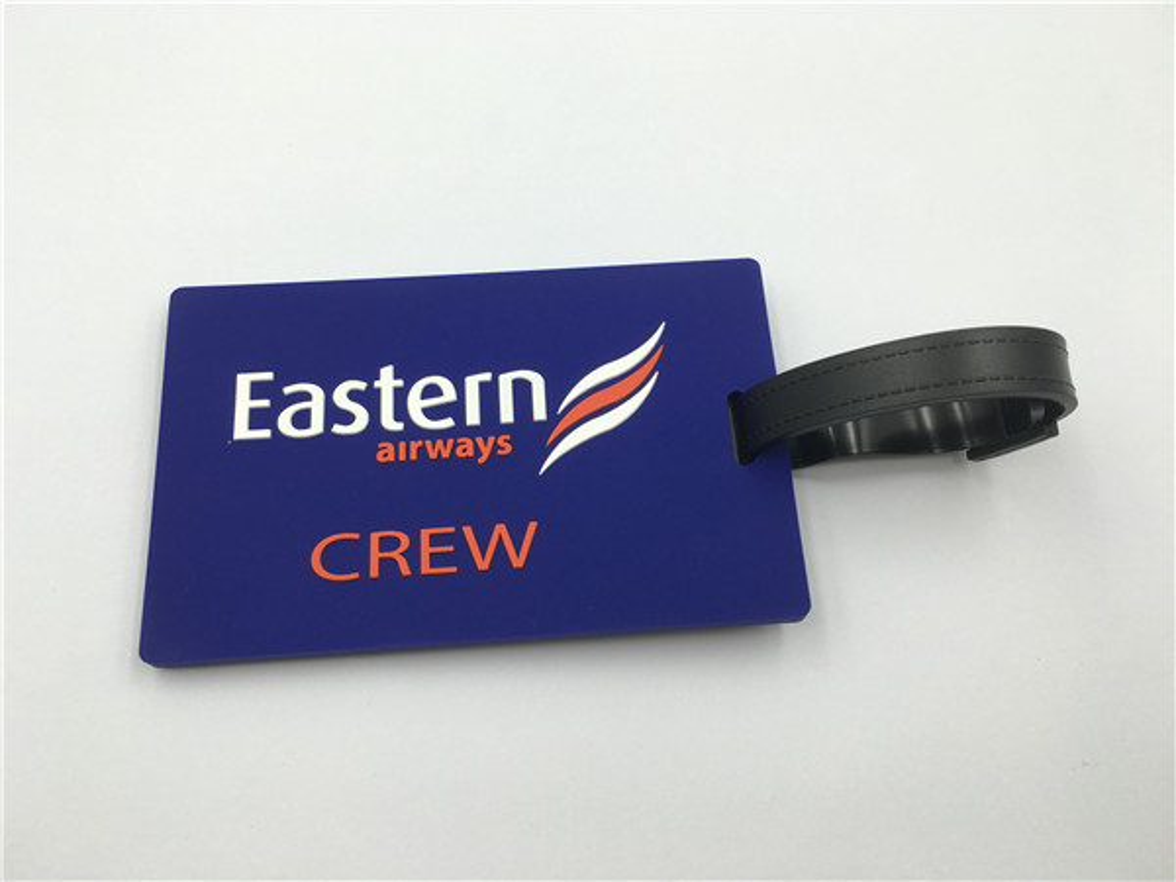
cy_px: 441
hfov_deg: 61.7
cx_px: 588
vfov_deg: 48.2
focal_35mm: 29
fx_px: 985
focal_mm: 4.15
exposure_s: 1/281
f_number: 2.2
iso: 25
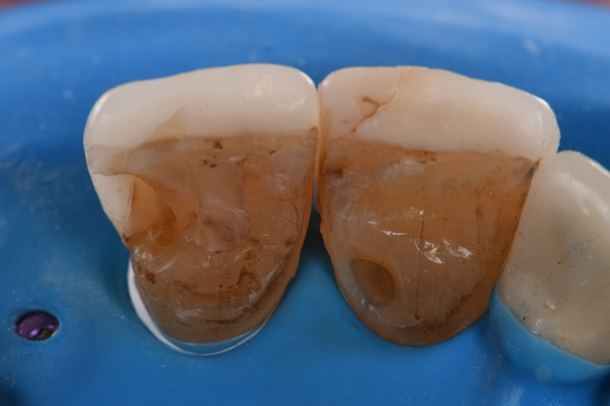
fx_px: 2743
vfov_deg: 8.5
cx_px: 302
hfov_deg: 12.7
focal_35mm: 162
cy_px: 199
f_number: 32
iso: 200
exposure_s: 1/160
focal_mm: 105
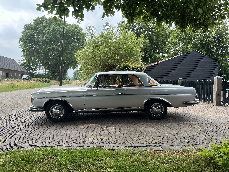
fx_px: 172
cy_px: 86
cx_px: 114
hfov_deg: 67.3
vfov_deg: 53.1
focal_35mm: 26
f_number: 1.5
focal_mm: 5.7
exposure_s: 1/1058
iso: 50
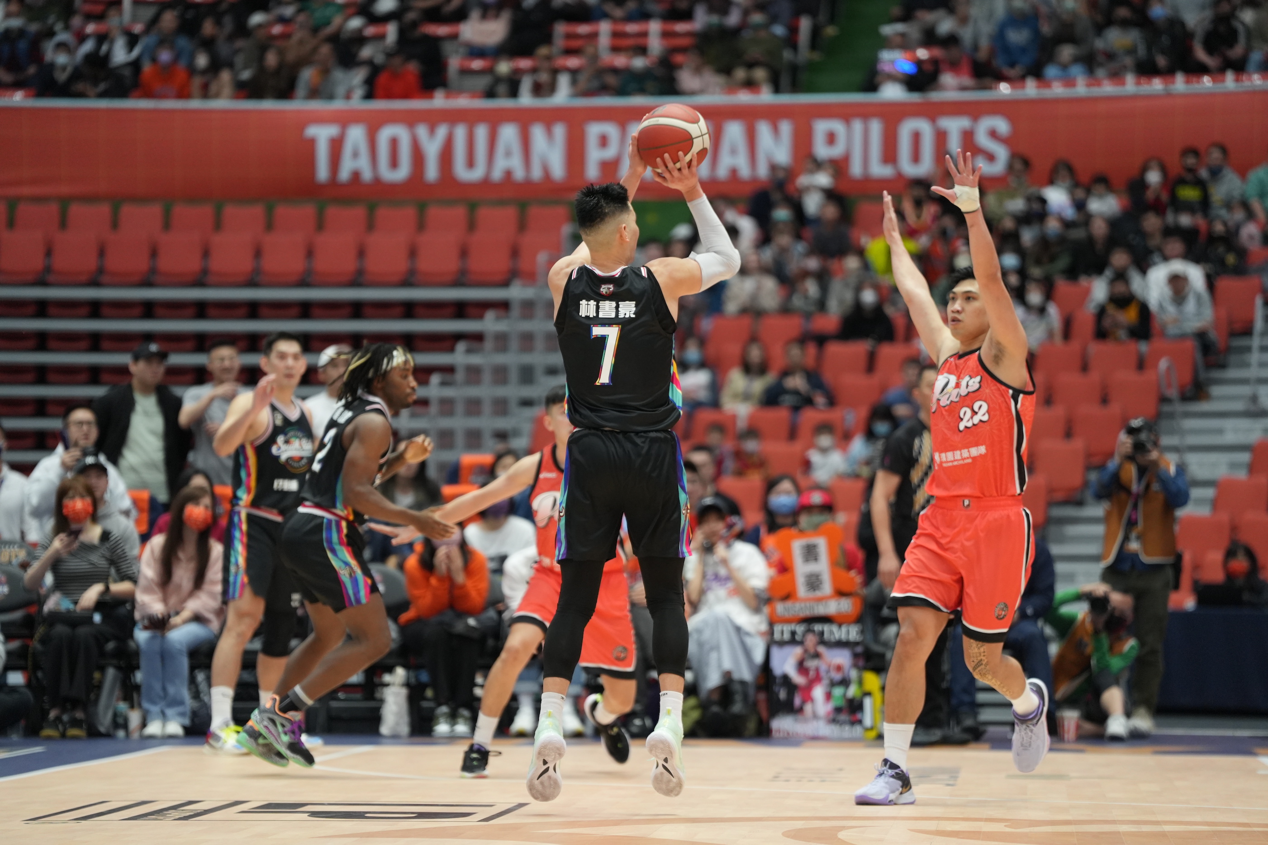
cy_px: 422
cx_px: 634
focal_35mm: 182
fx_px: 6410
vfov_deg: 7.5
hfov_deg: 11.3
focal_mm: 182
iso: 2000
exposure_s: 1/1000
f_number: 2.8
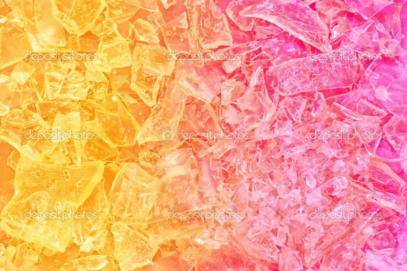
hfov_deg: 15.2
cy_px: 136
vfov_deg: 10.2
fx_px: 1526
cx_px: 204
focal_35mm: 135
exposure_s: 30
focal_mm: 90
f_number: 11
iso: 200
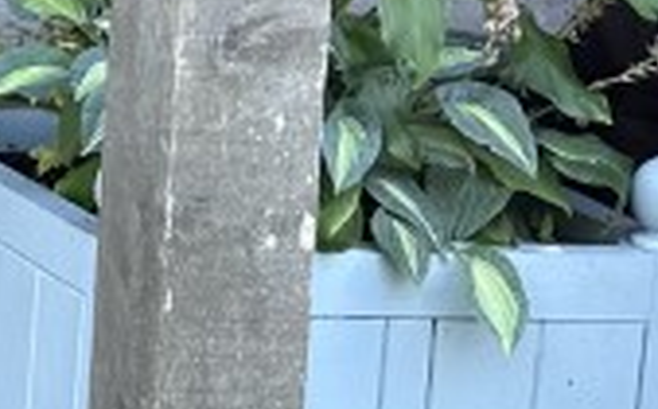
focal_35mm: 181
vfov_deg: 7.1
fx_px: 3240
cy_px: -179
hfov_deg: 9.1
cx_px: -1363
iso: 80
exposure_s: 1/121
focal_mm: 6.86
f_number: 1.78
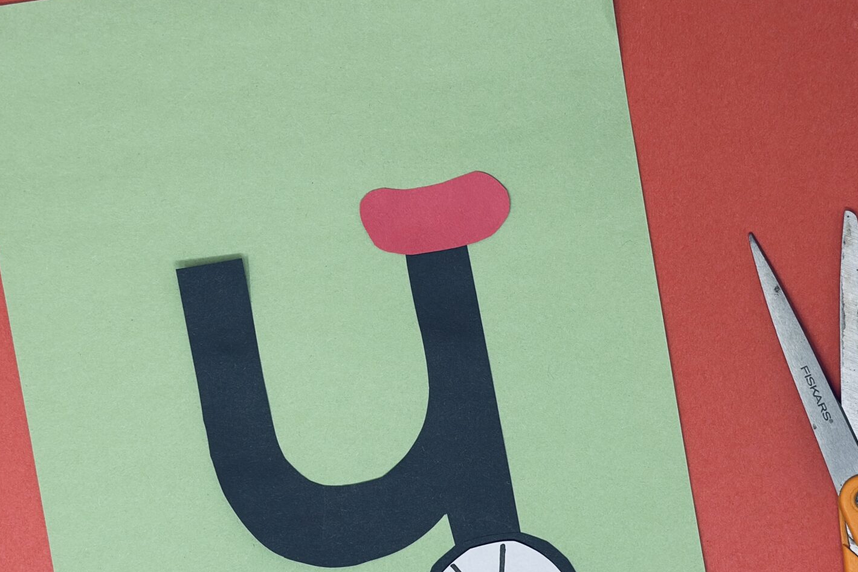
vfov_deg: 18.9
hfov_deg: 28.0
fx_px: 1716
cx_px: 498
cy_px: 381
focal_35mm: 72
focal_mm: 6.86
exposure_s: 1/267
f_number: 1.78
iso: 80
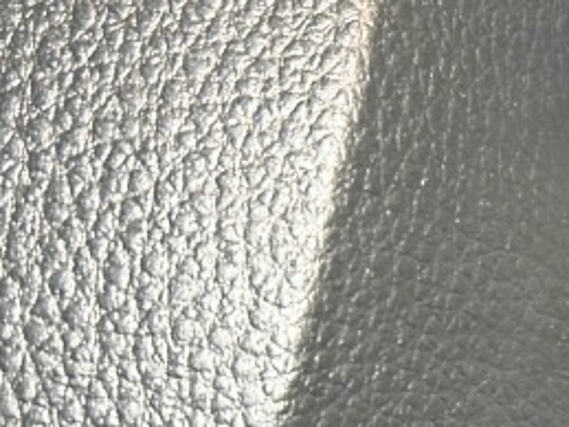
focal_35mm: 190
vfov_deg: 7.8
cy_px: 381
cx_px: 1008
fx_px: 3122
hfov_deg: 9.9
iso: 320
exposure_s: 1/40
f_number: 1.78
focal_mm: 6.86
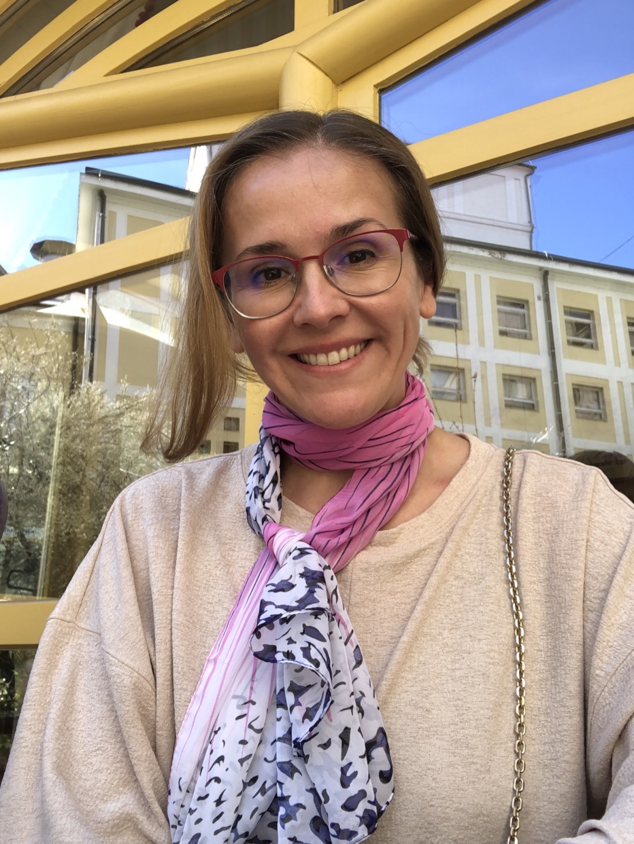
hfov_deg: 43.0
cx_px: 313
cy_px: 425
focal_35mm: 33
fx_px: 806
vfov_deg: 55.3
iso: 20
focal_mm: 2.87
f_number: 2.2
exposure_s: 1/118
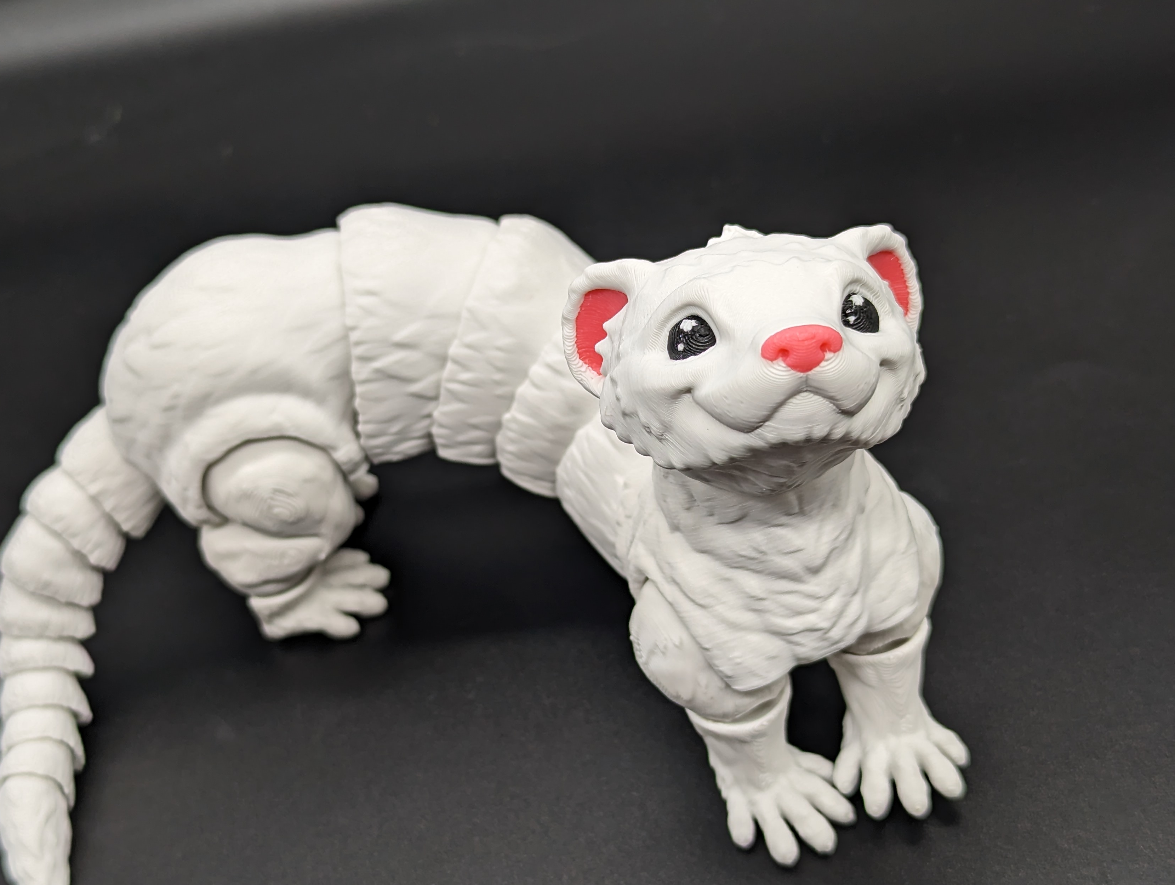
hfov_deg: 32.6
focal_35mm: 59
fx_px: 2006
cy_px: 544
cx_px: 519
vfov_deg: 24.8
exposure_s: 1/190
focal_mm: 6.81
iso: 63
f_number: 1.85
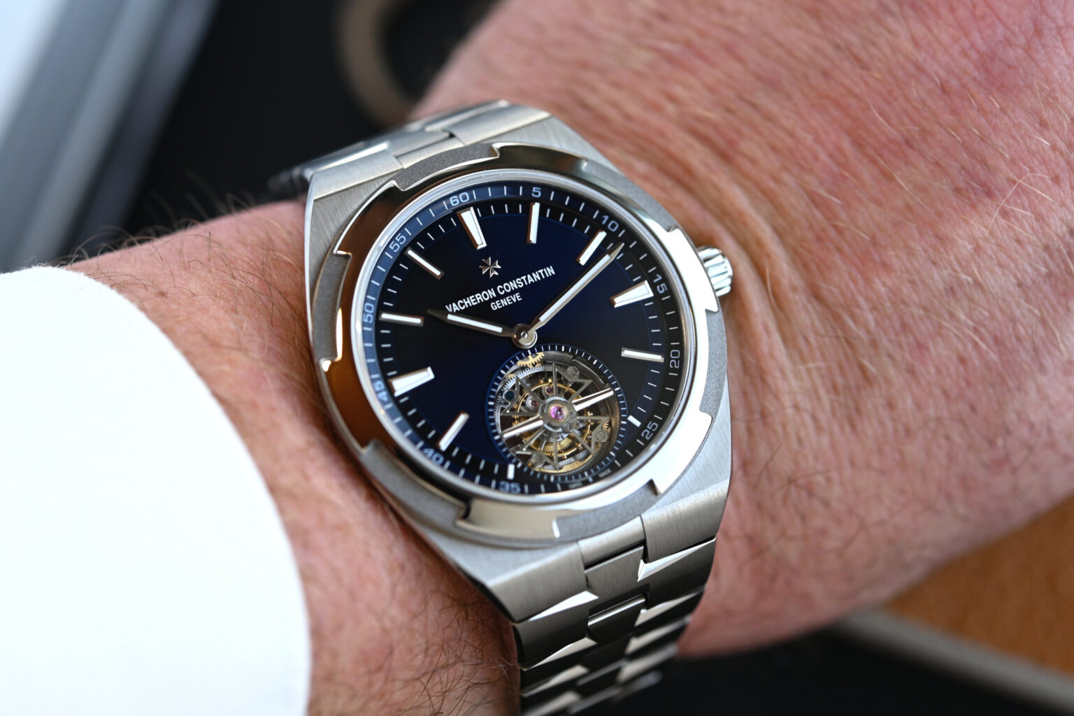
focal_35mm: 60
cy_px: 358
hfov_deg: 33.4
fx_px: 1790
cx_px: 537
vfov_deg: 22.6
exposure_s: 1/160
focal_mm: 60
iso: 400
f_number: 5.6
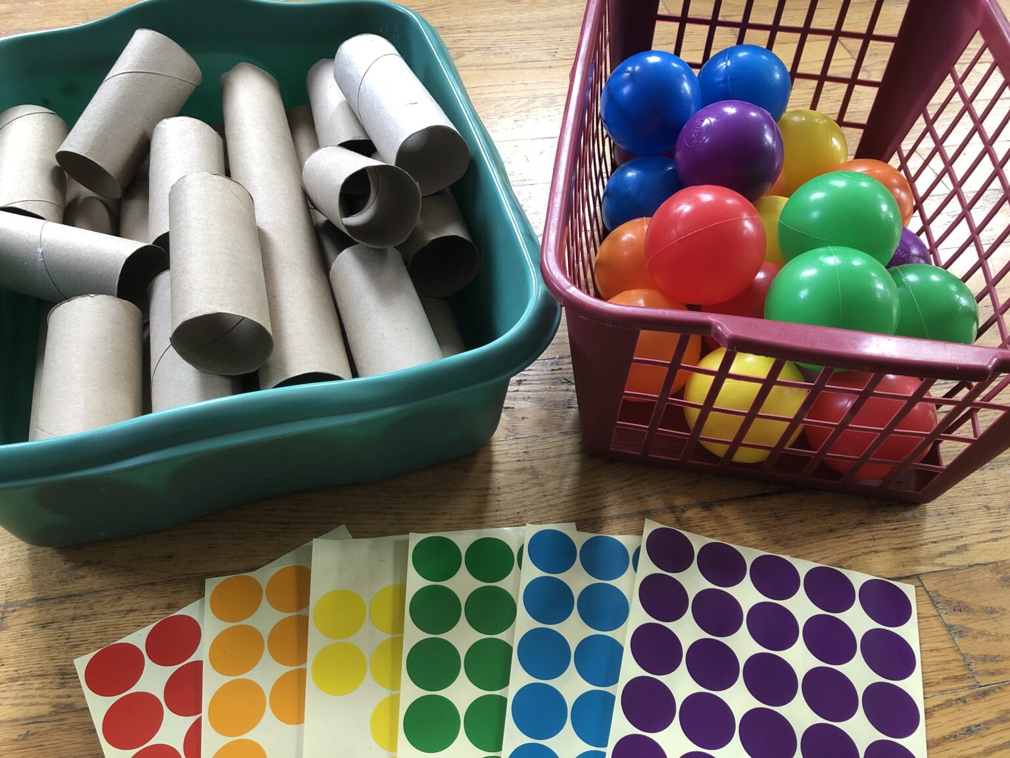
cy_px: 379
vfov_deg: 49.7
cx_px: 505
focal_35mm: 28
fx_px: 817
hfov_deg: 63.4
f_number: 1.8
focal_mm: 3.99
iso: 32
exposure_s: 1/30
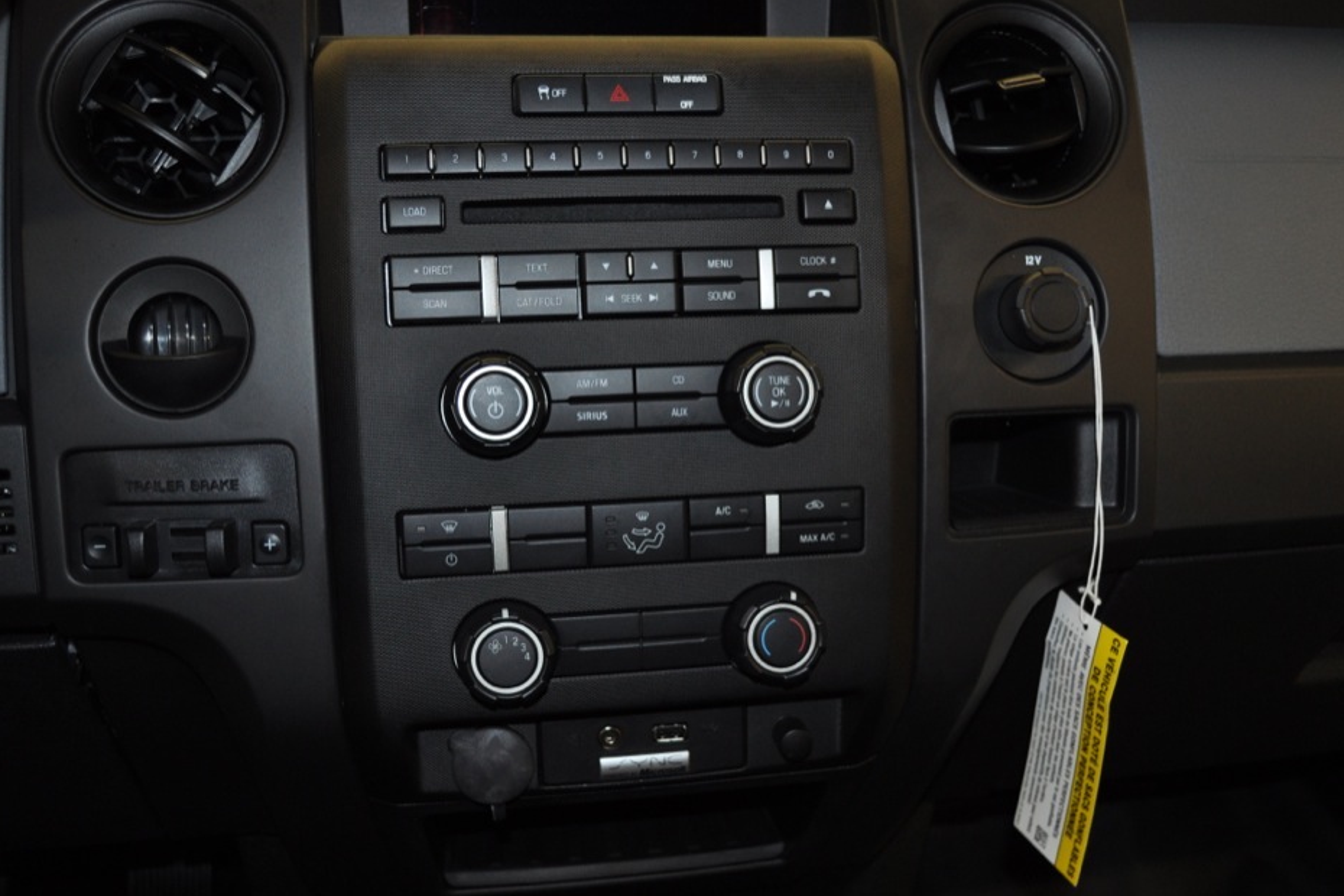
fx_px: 1269
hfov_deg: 55.8
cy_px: 457
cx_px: 679
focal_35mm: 34
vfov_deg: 38.9
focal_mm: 22
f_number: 4
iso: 560
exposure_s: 1/60
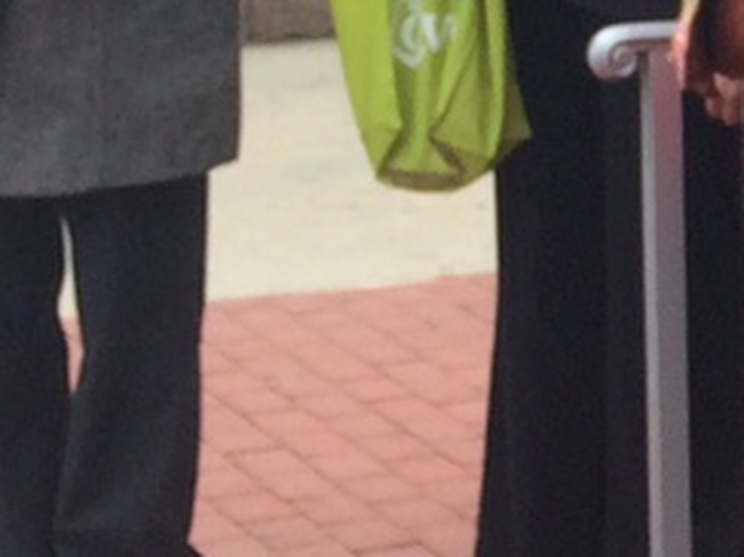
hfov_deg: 8.8
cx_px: 2054
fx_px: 4189
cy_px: -104
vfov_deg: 7.5
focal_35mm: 195
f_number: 2.2
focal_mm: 4.15
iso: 50
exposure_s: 1/120
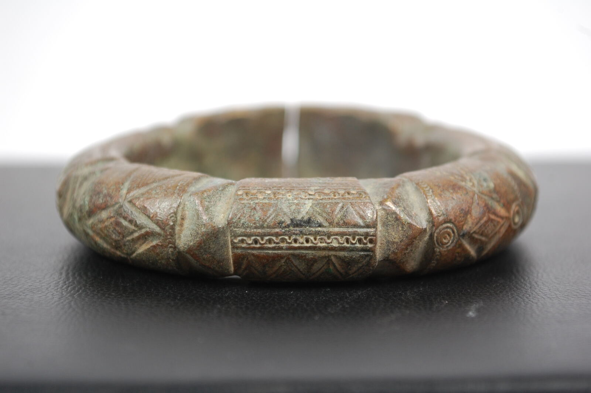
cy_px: 196
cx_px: 296
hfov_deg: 24.6
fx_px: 1353
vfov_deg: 16.5
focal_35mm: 82
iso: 400
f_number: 5.6
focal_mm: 55
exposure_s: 1/100
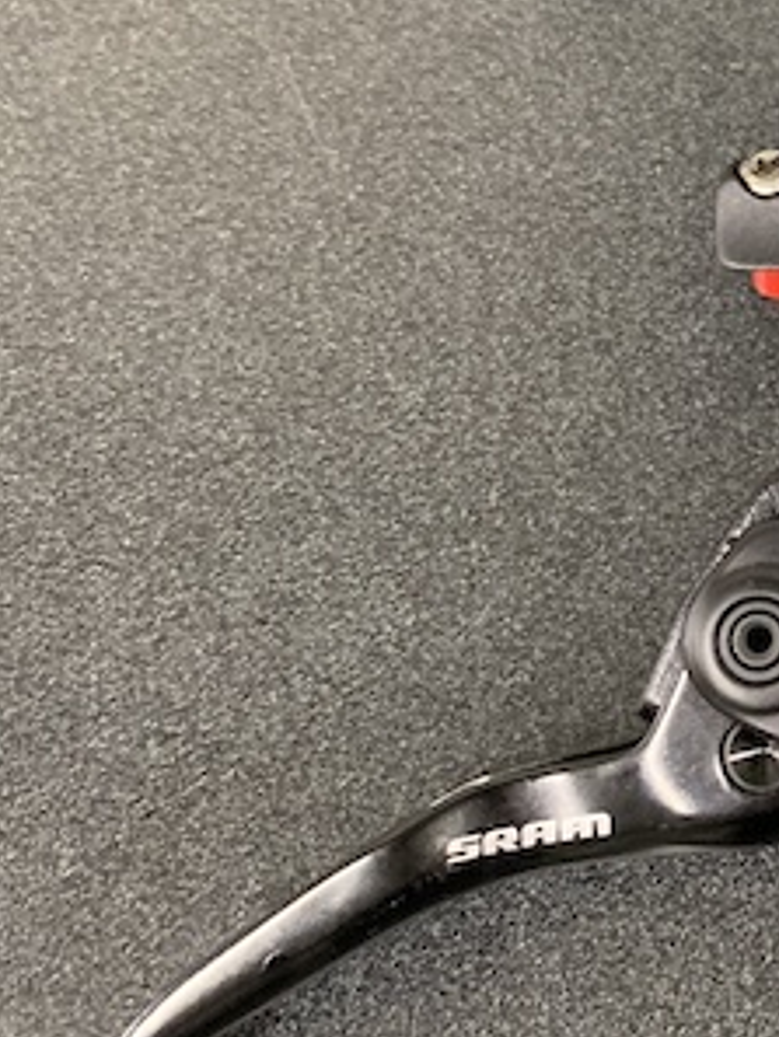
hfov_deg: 19.2
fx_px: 2099
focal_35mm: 70
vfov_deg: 27.0
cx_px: 1044
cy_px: 150
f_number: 1.8
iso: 500
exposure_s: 1/30
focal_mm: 4.25
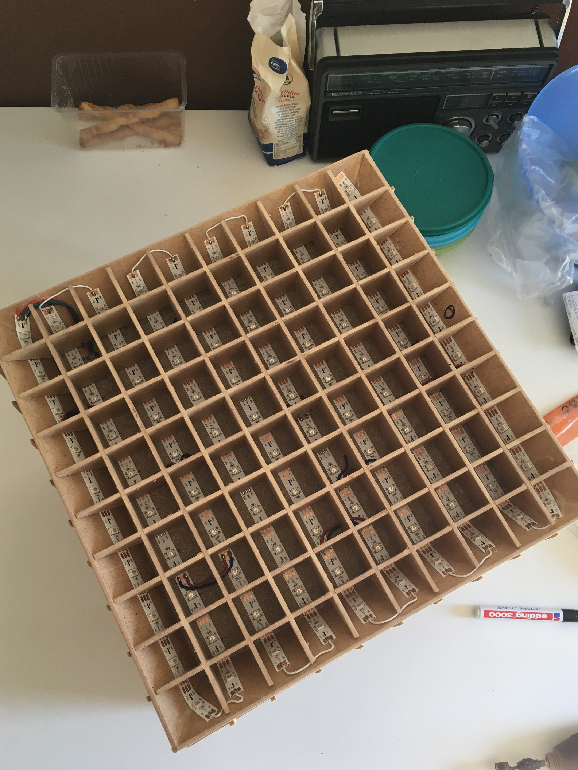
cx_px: 286
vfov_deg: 56.7
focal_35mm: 32
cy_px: 416
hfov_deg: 44.2
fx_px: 712
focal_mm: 4.15
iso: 25
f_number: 2.2
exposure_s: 1/33
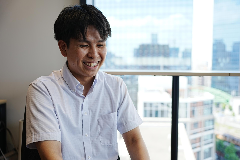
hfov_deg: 49.0
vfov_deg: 33.8
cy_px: 80
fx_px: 263
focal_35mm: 40
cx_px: 120
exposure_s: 1/400
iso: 250
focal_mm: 39.5
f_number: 2.8
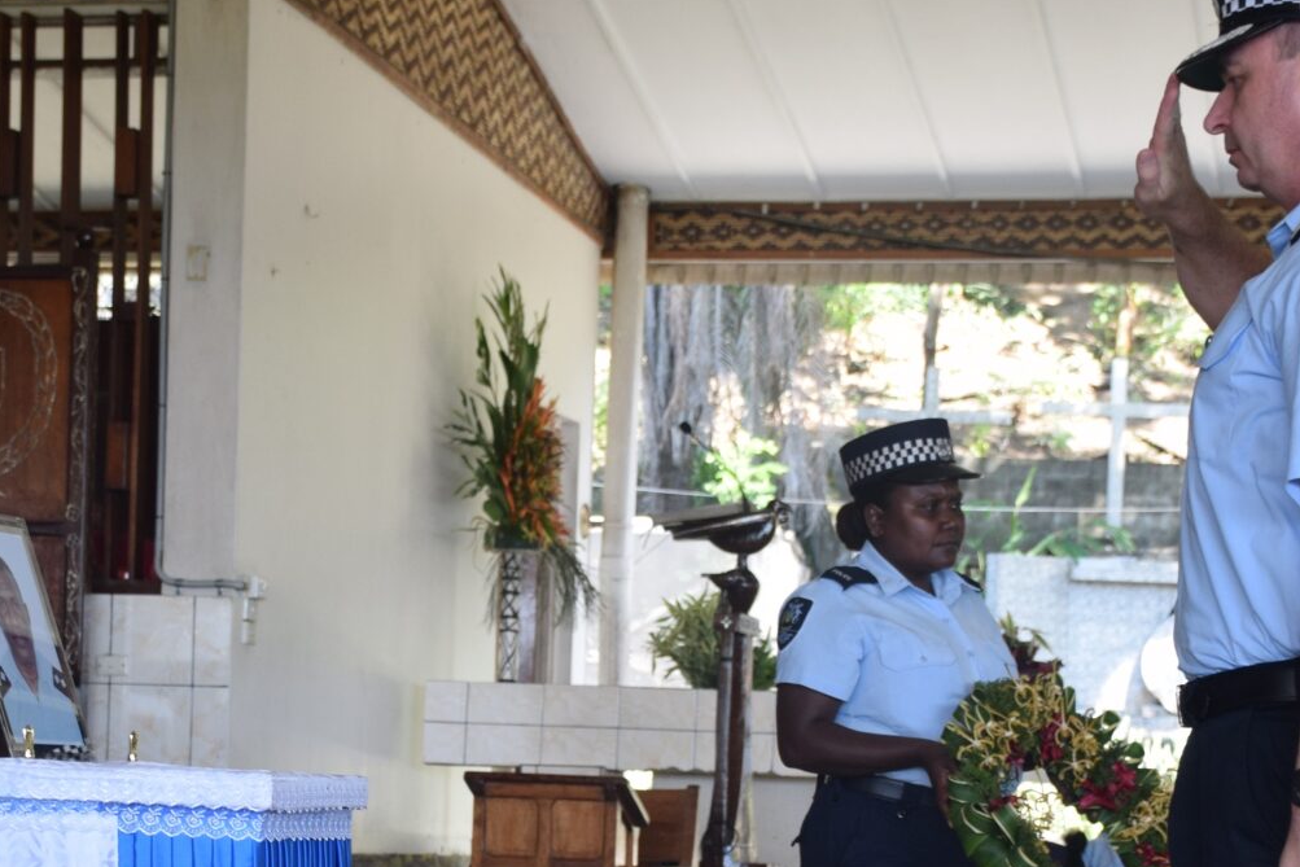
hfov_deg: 20.8
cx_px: 555
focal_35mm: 98
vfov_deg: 13.8
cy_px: 792
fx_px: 3539
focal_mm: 32
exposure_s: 1/125
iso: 400
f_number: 5.6
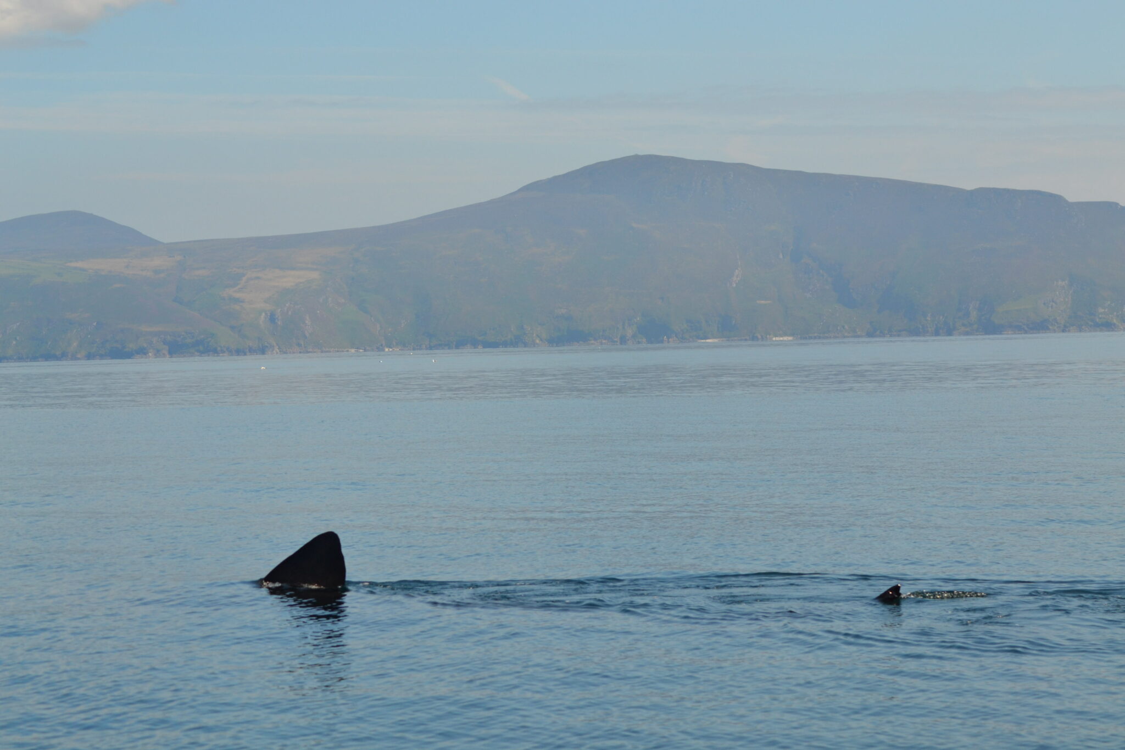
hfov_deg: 19.5
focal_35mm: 105
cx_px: 562
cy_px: 375
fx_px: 3281
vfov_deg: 13.0
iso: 400
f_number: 6.3
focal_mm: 70
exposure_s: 1/1600
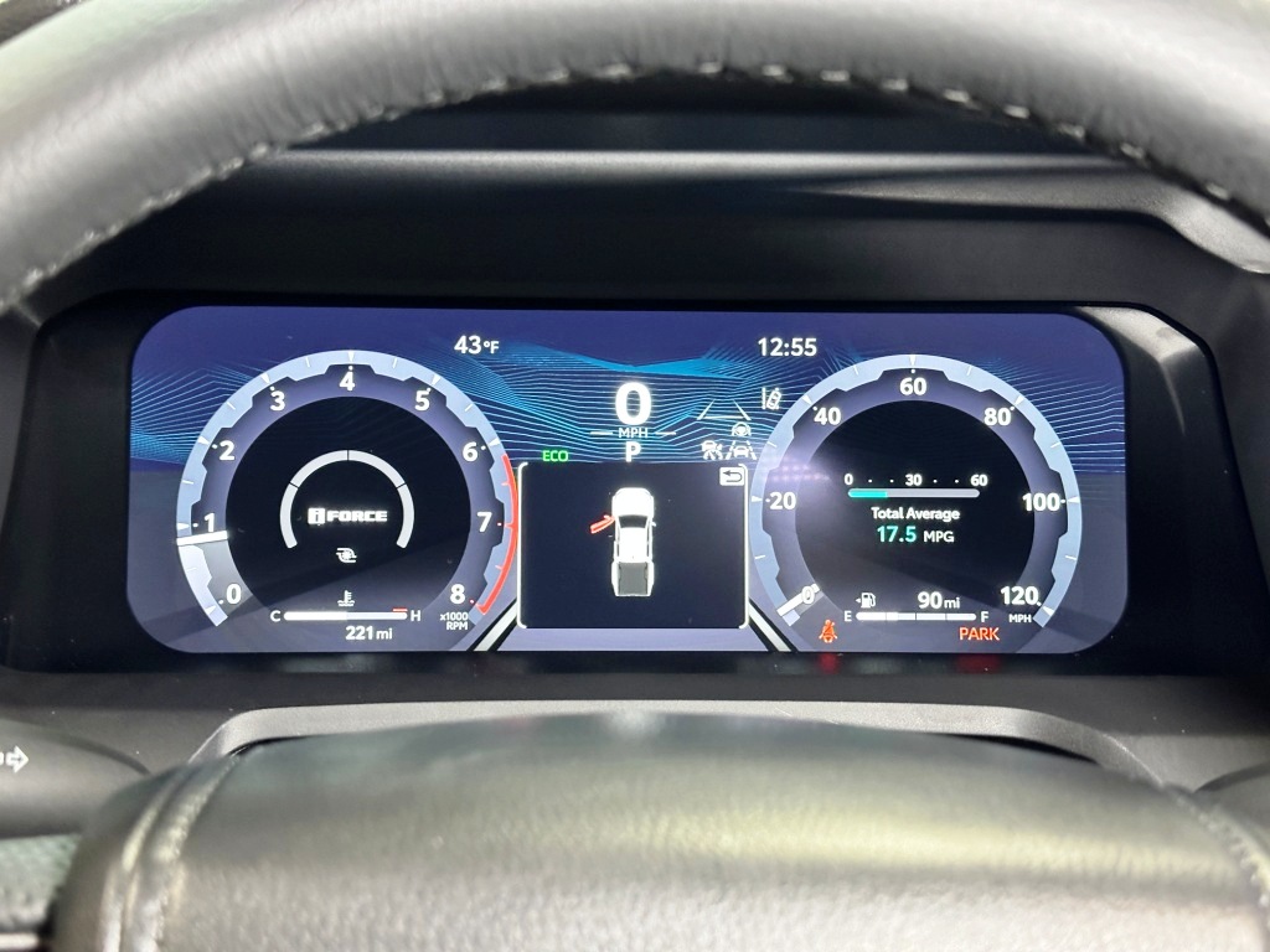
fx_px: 1761
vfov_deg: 30.3
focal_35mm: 48
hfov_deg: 39.7
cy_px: 476
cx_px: 635
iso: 500
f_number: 1.78
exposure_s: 1/30
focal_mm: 6.86
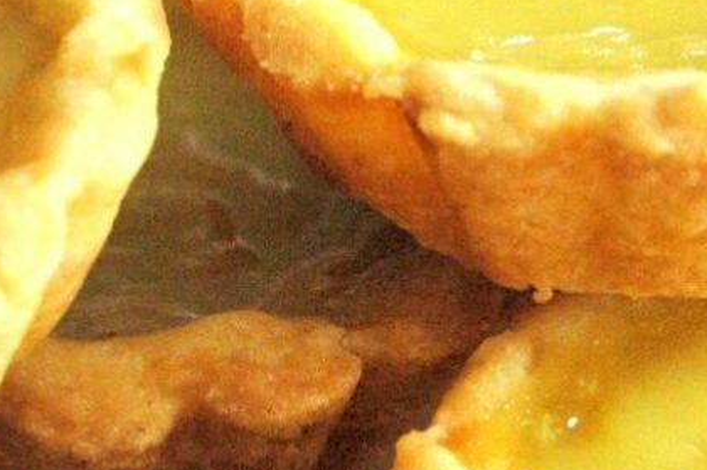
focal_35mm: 214
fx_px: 4198
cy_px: 87
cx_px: 276
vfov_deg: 6.4
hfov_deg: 9.6
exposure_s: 1/50
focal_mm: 52
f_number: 5.6
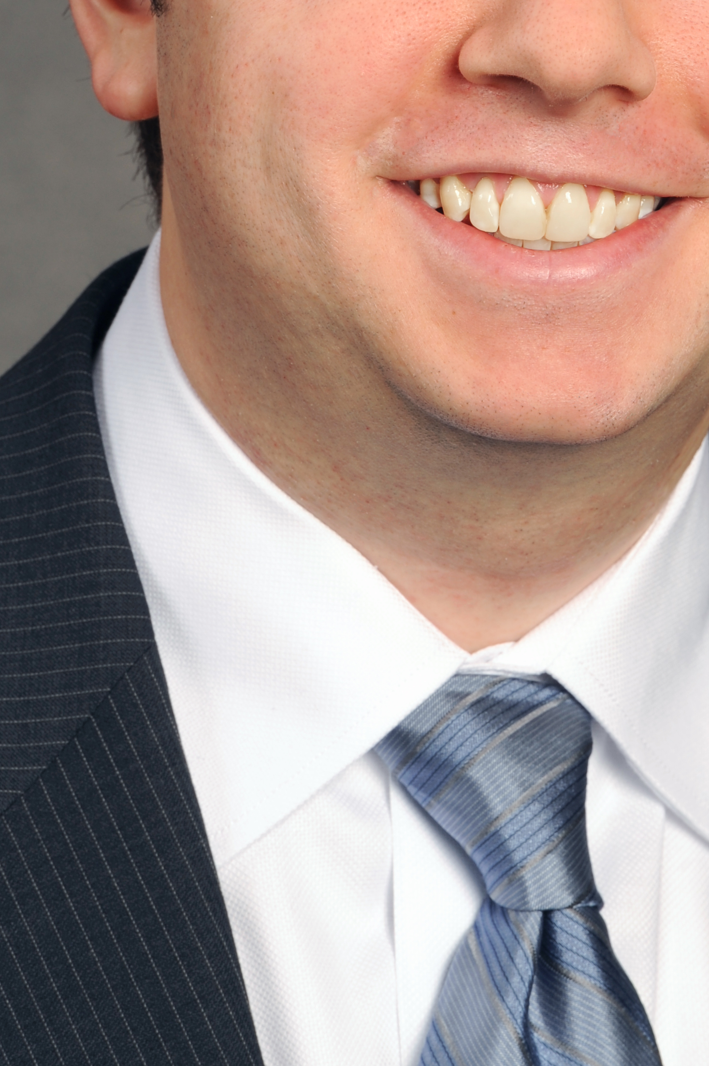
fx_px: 11418
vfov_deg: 5.3
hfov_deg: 3.6
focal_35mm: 386
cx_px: 498
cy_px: 64
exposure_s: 1/50
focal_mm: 200
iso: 200
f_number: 13
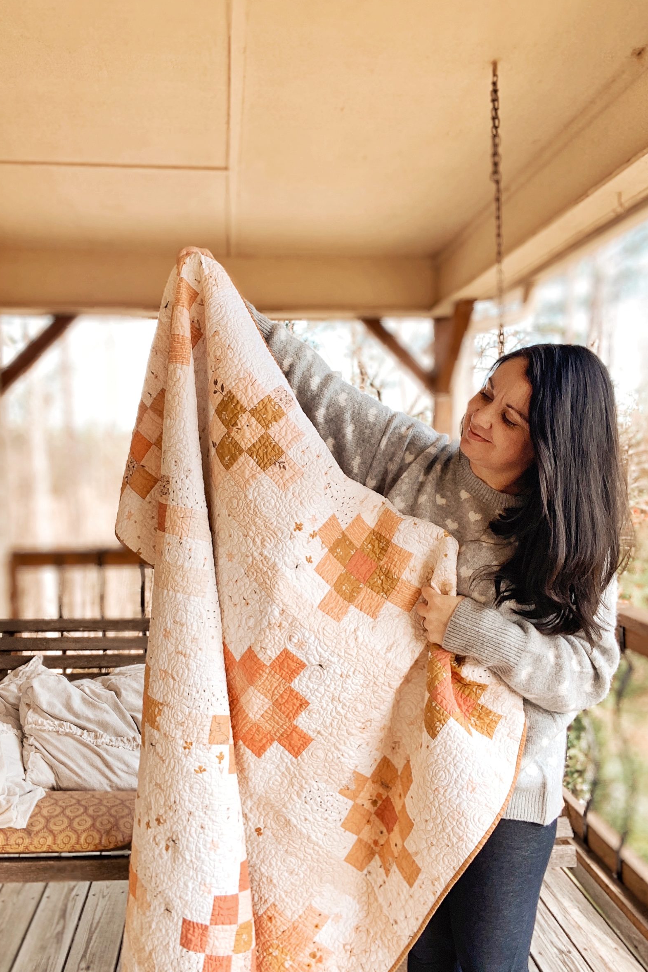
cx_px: 293
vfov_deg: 69.3
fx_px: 702
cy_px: 517
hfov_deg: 49.5
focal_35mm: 26
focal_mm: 2.71
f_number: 2.2
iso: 25
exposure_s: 1/88
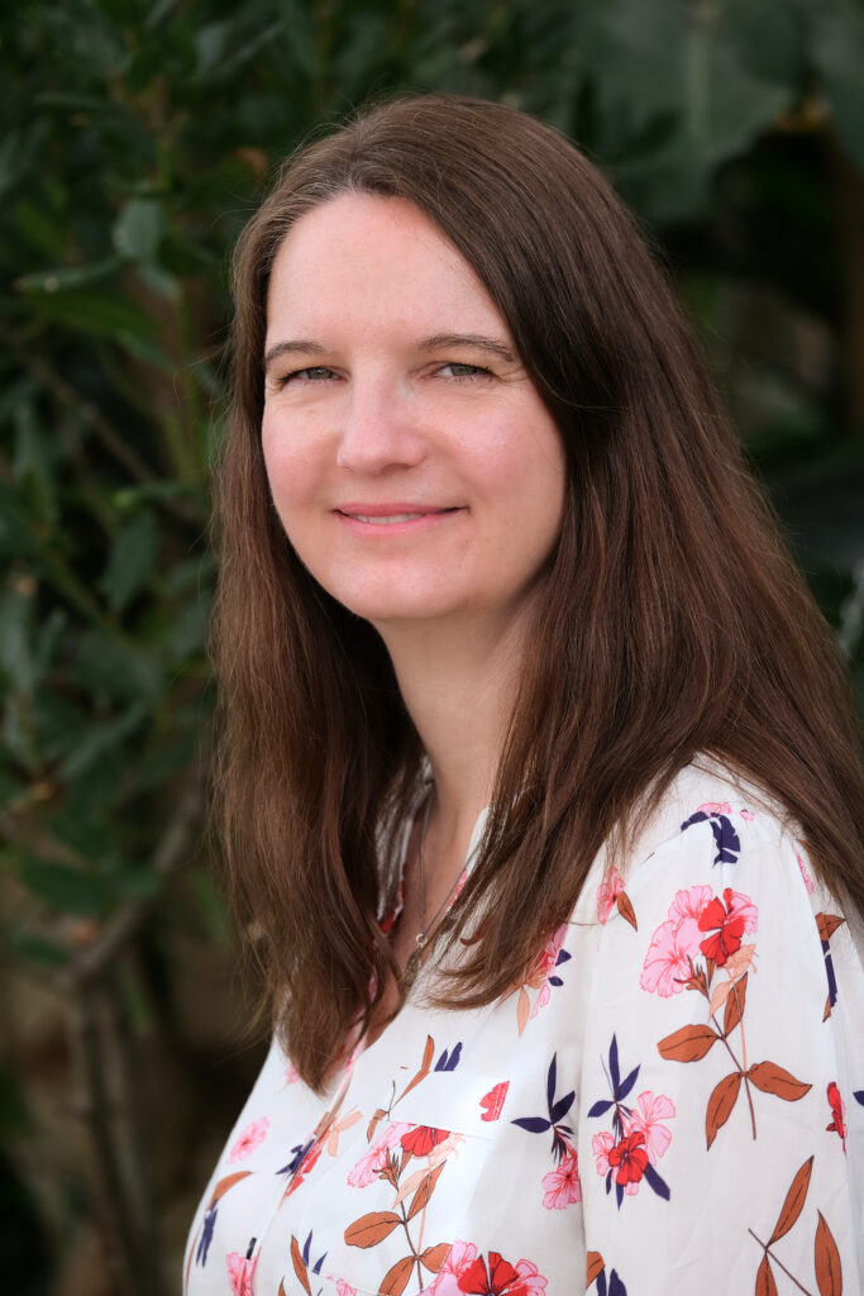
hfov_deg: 6.8
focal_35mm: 202
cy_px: 648
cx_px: 432
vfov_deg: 10.2
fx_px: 7269
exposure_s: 1/90
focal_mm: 134.4
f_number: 4
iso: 320
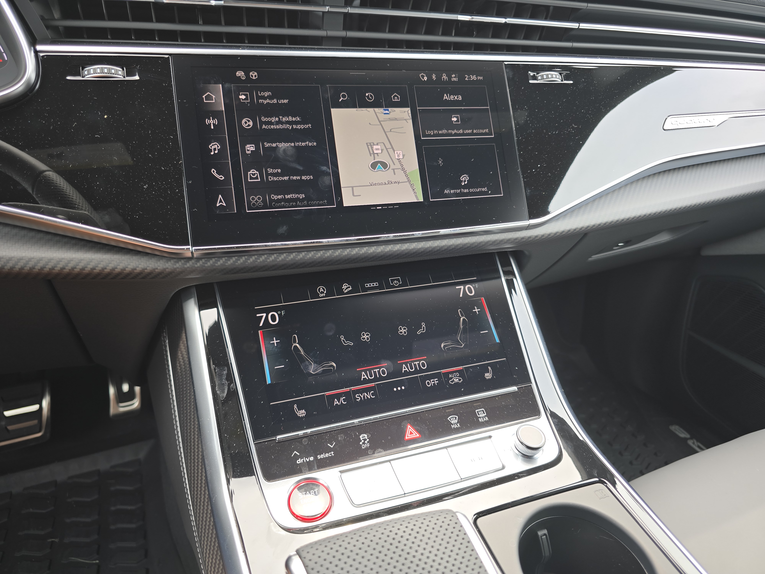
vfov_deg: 58.9
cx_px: 382
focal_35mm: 23
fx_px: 508
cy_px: 287
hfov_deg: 73.9
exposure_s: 1/51
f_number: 1.7
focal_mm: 6.3
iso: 16
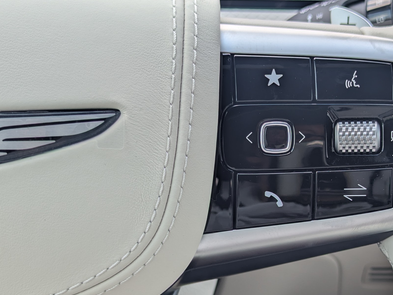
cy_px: 202
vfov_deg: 19.1
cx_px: 271
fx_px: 874
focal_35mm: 77
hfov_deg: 25.2
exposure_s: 1/272
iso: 44
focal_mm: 6.81
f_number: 1.85
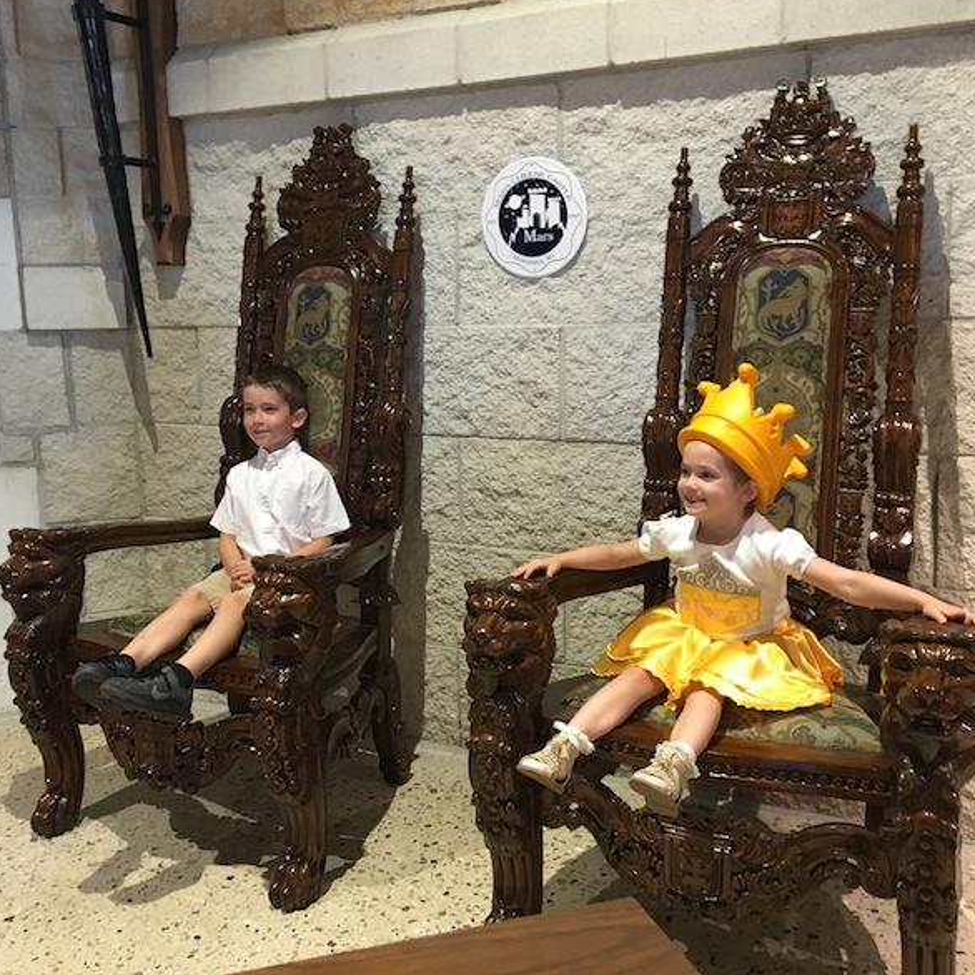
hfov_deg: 47.2
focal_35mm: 35
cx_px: 469
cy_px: 478
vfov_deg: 47.2
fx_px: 1115
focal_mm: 4.15
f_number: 2.2
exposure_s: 1/30
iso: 200
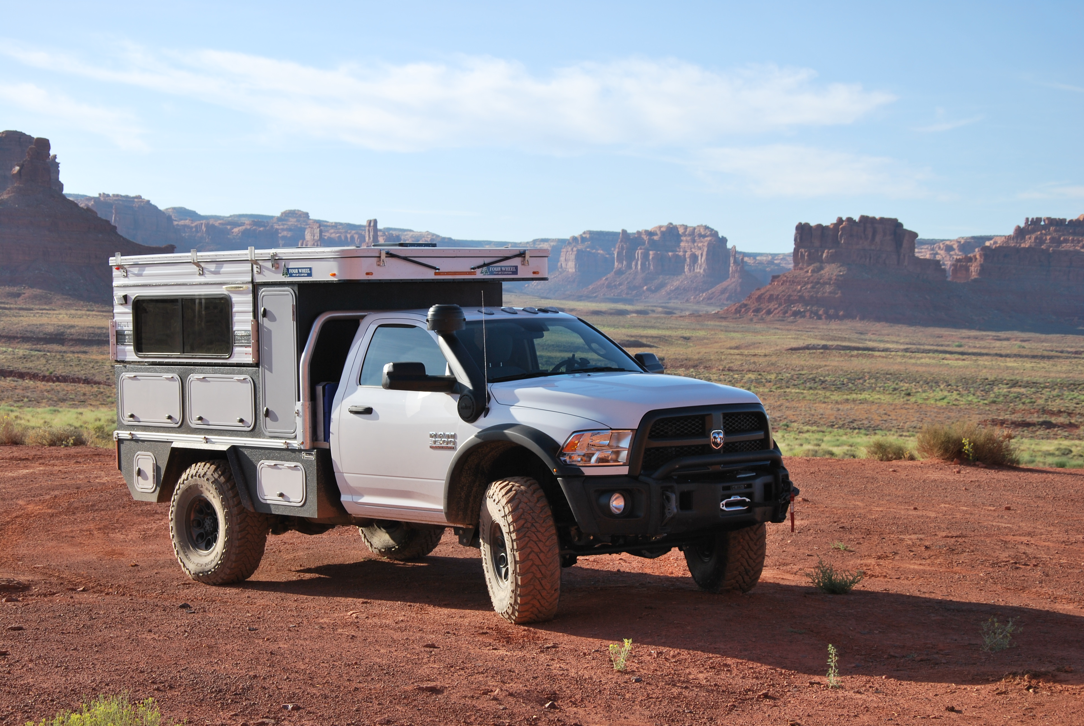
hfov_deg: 28.0
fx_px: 2171
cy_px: 363
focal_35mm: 72
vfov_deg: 19.0
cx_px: 542
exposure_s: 1/200
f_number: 7.1
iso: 100
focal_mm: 48
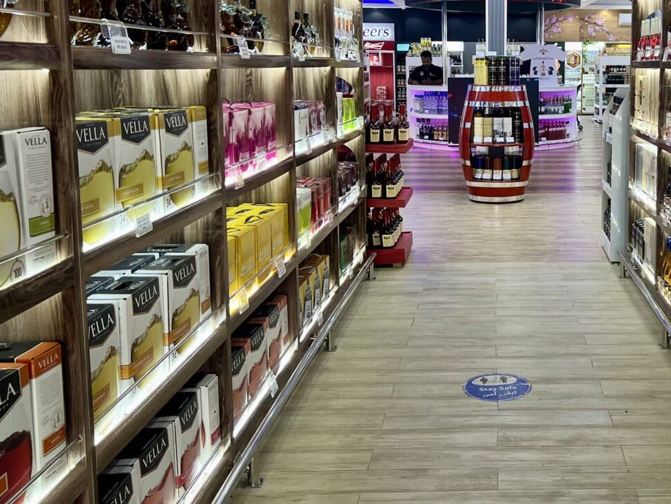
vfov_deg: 34.7
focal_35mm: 41
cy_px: 157
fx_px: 795
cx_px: 519
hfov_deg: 44.0
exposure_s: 1/100
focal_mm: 5.7
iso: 100
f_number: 1.5
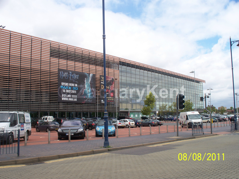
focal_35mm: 36
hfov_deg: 51.4
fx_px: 249
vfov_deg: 39.7
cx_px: 120
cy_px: 90
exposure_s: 1/320
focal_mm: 7.54
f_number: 5
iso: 64
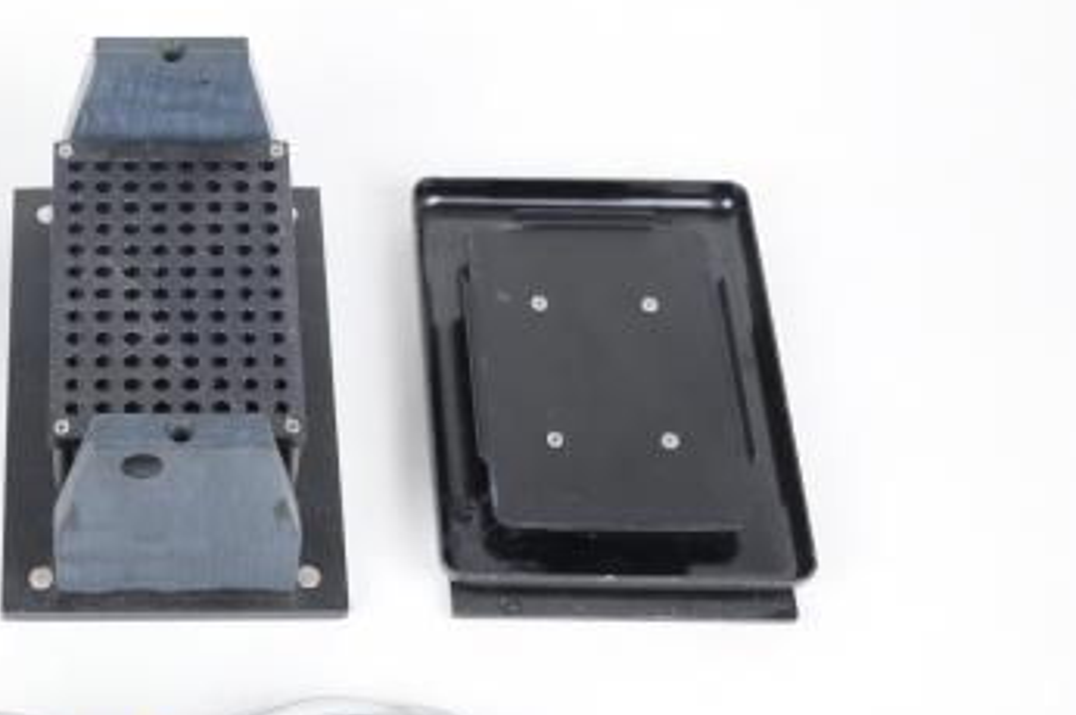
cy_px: 480
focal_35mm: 78
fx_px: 2329
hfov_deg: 25.4
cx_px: 162
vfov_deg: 17.4
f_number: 7.1
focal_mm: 30
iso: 200
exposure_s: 1/200
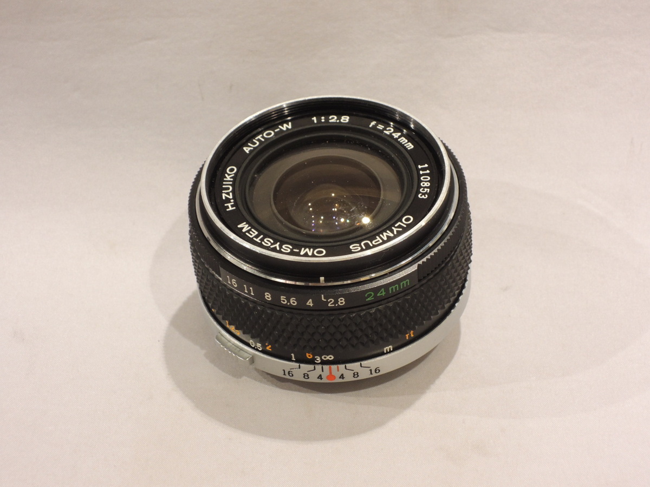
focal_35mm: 100
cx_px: 325
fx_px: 1878
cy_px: 244
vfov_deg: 14.8
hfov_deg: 19.6
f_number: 5.5
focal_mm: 17.9
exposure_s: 1/50
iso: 400
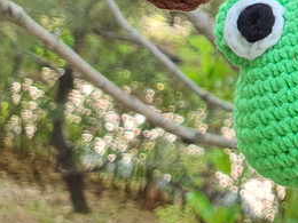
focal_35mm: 108
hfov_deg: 16.5
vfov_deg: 13.1
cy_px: -87
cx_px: 453
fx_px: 930
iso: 50
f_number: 2.4
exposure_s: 1/175
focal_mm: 4.3
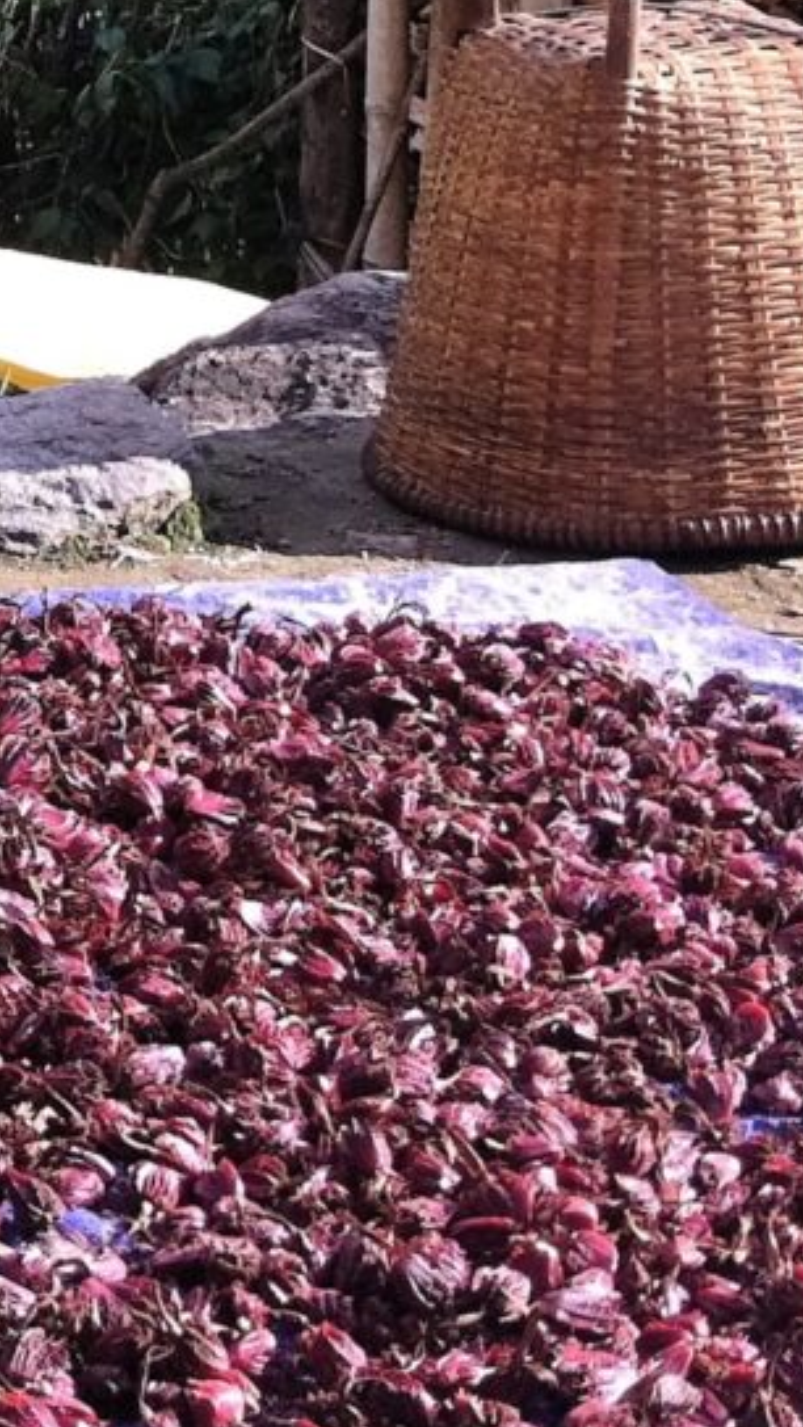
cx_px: -806
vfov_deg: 20.0
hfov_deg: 10.6
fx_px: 3975
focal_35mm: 105
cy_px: 156
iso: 80
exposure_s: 1/569
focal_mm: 3.85
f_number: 2.8
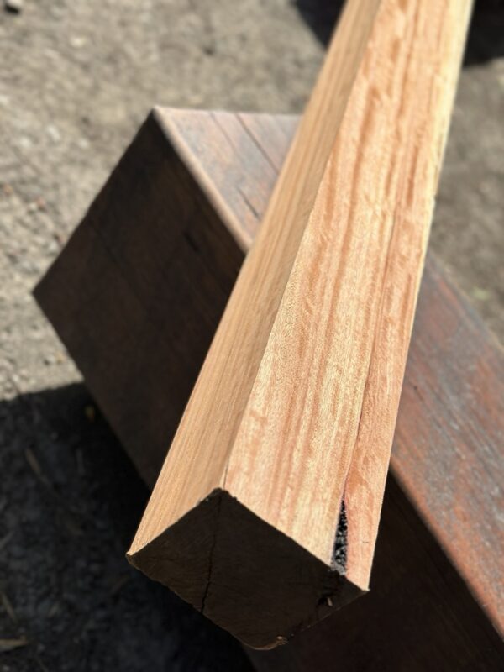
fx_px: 932
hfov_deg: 30.3
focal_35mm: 48
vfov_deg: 39.7
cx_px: 252
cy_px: 336
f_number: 1.78
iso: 100
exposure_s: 1/6211
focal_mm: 6.86
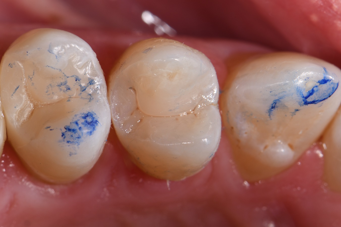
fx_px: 1486
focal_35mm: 157
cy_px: 114
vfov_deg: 8.7
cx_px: 170
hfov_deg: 13.1
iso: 200
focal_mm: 105
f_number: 32
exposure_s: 1/200
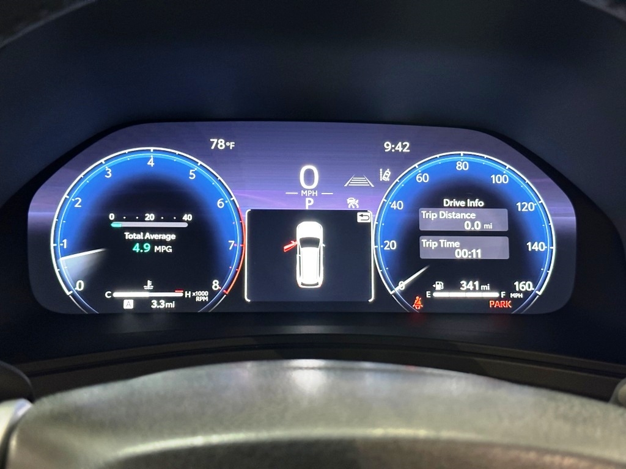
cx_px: 313
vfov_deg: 30.3
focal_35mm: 48
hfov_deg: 39.7
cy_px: 234
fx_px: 868
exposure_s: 1/30
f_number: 1.78
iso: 500
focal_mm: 6.86
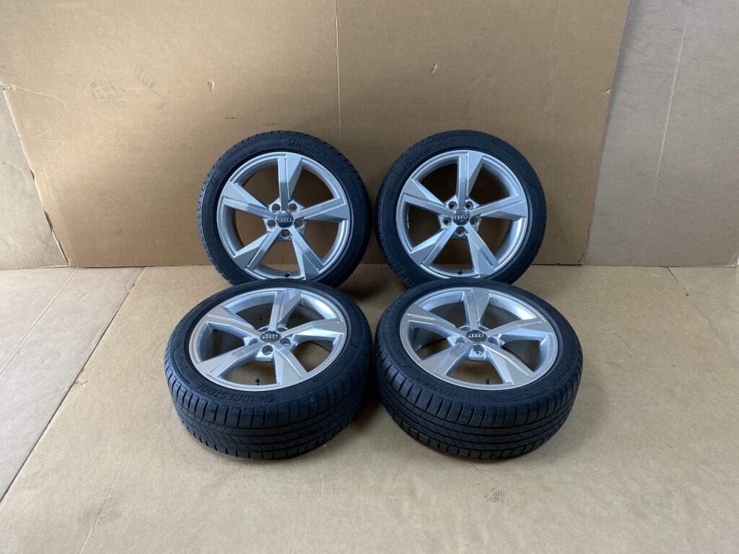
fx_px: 555
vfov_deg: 53.1
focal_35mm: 26
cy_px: 277
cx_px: 370
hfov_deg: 67.3
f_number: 1.8
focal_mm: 4.25
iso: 125
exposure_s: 1/100
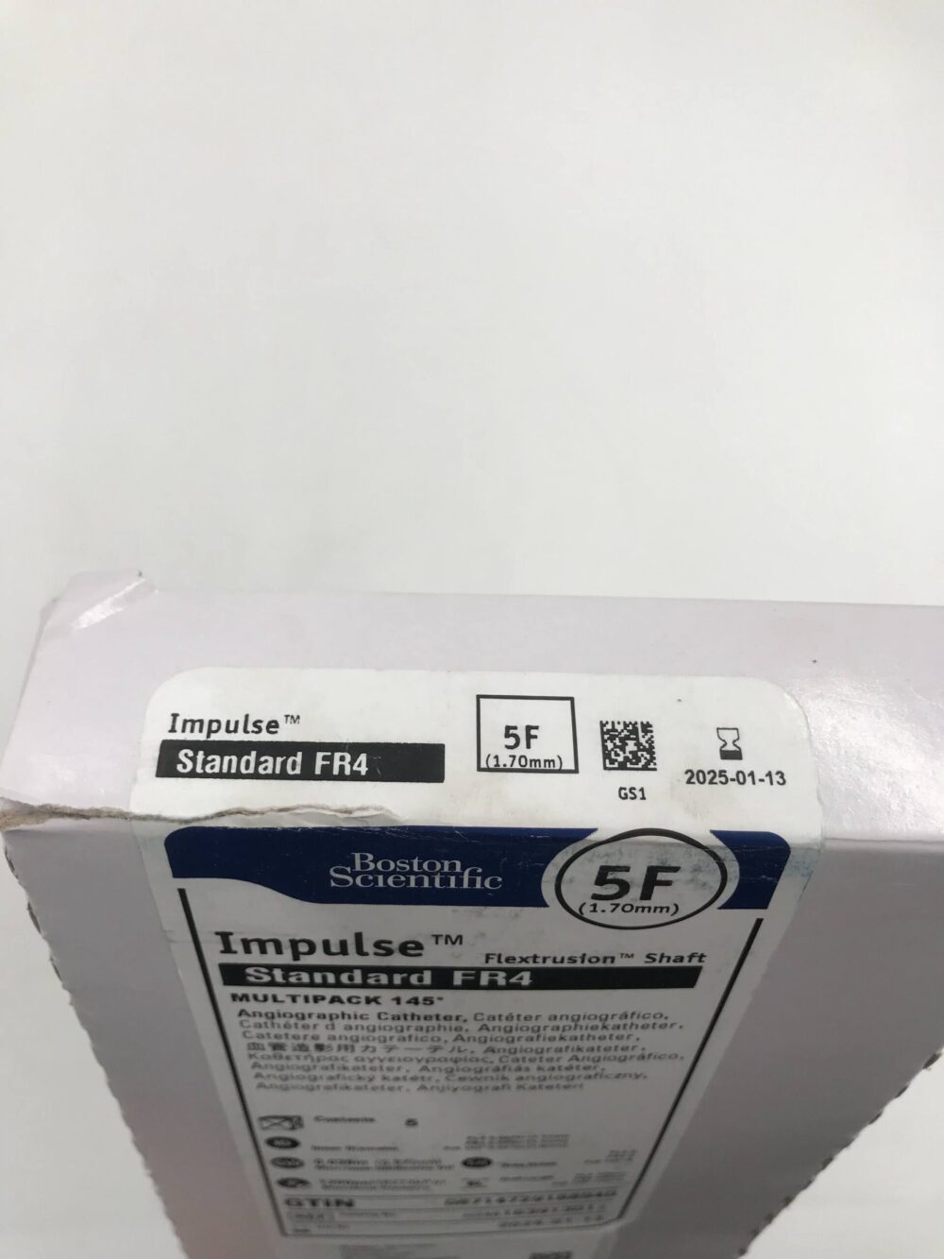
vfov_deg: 63.4
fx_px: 1018
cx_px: 472
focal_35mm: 28
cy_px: 630
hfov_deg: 49.8
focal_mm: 3.99
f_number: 1.8
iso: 32
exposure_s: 1/120
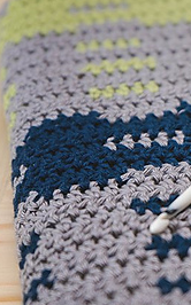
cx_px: 253
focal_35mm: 134
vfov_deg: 15.6
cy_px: 142
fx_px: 1117
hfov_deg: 9.6
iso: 500
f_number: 5.6
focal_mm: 70
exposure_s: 1/125
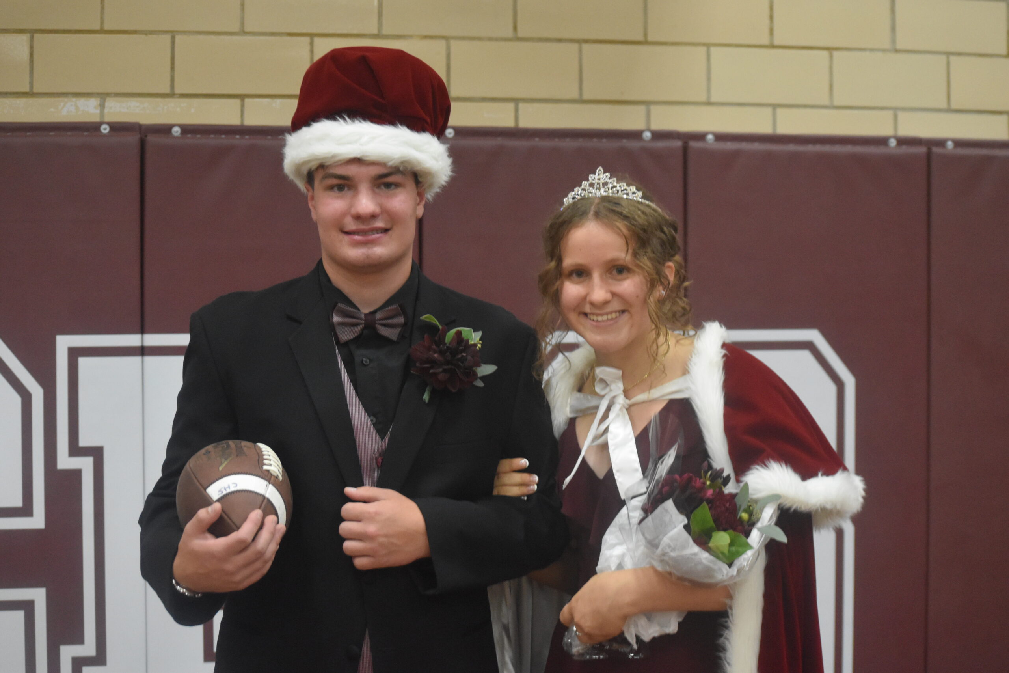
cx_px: 504
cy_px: 336
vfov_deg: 16.6
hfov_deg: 24.6
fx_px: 2312
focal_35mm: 82
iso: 3200
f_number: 4
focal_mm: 55
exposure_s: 1/100
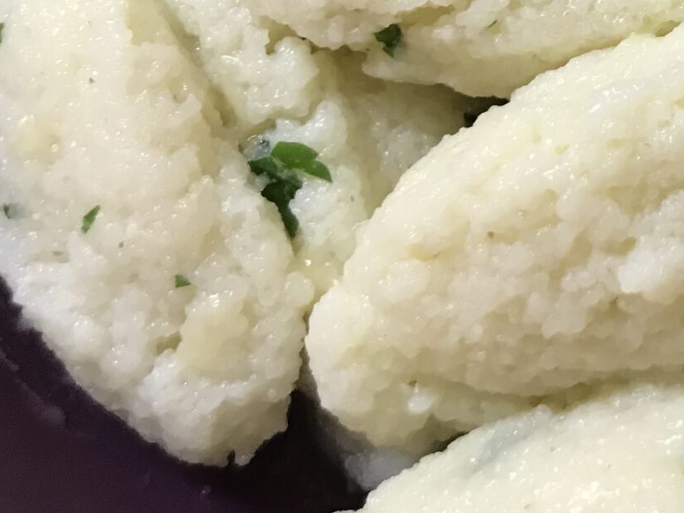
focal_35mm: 70
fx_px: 1383
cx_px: 813
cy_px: -14
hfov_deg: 25.1
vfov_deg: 20.3
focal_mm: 3.99
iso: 40
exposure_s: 1/17
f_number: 1.8
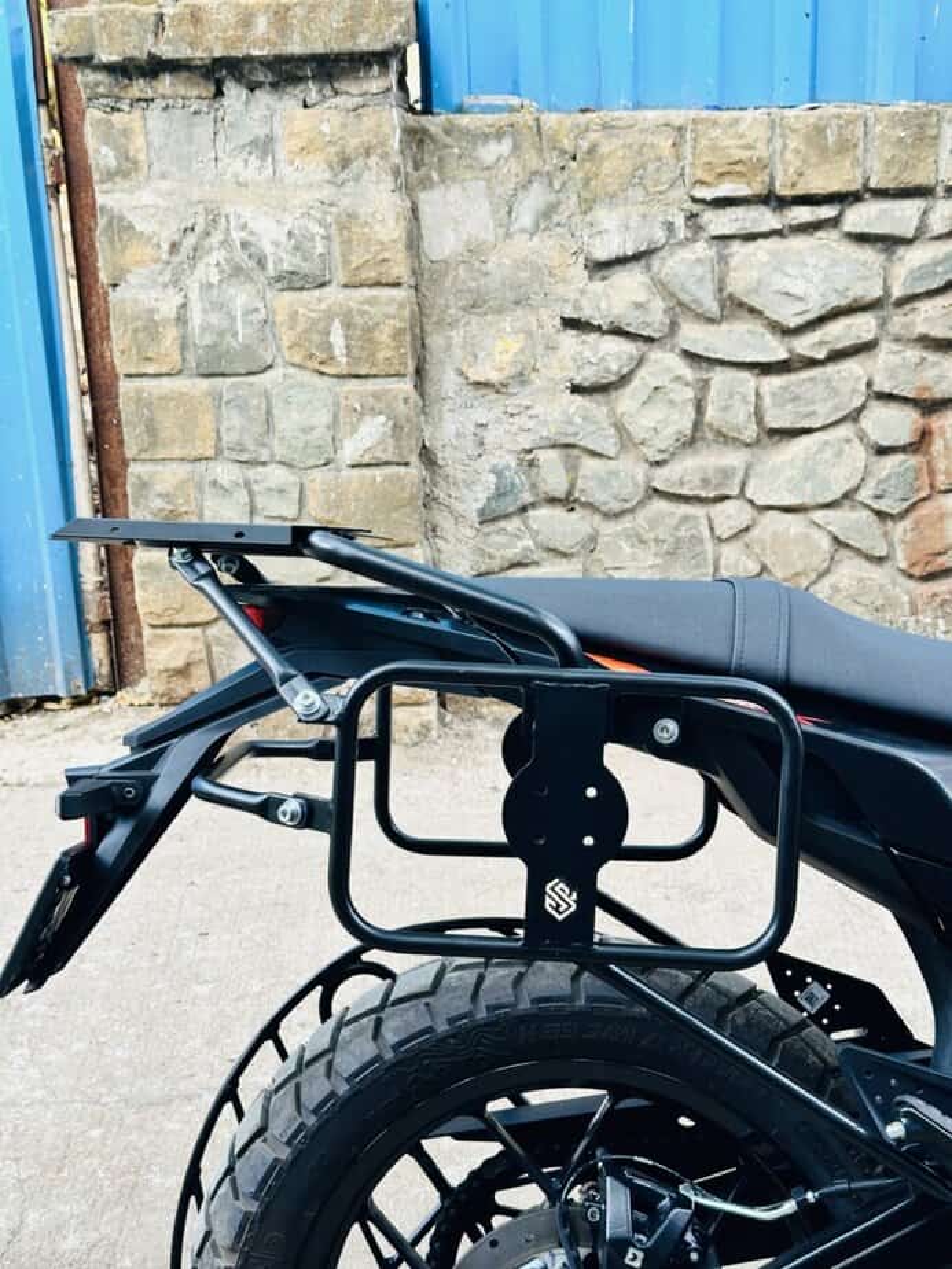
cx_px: 476
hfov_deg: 30.3
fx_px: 1760
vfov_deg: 39.7
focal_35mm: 48
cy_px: 634
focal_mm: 6.86
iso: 125
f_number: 1.78
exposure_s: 1/60
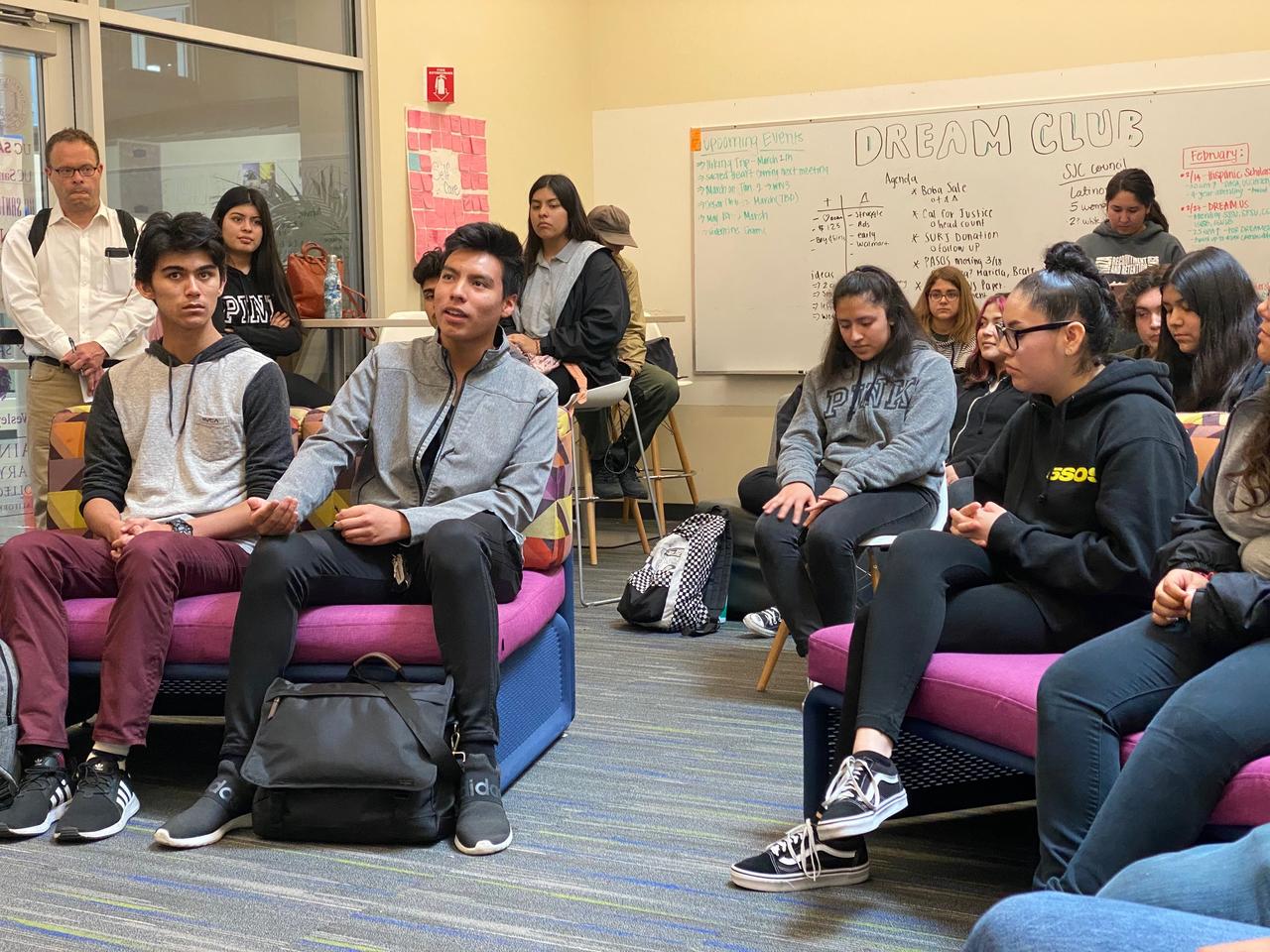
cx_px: 635
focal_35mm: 52
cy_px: 476
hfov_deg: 36.8
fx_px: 1908
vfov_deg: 28.0
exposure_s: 1/60
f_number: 2
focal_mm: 6
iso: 200
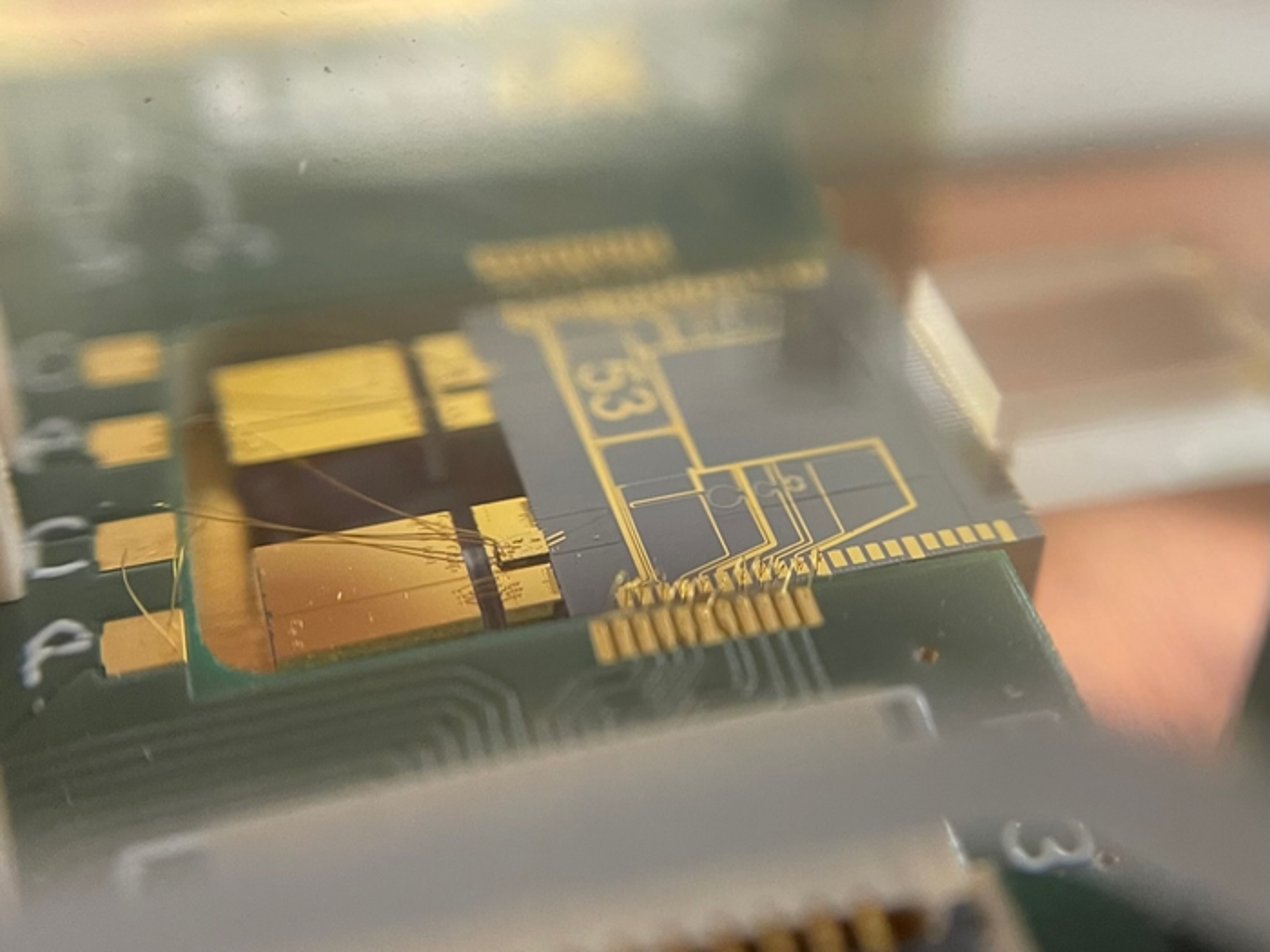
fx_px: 954
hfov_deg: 67.3
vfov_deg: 53.1
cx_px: 635
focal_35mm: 26
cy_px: 476
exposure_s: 1/50
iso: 200
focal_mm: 4.2
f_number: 1.6
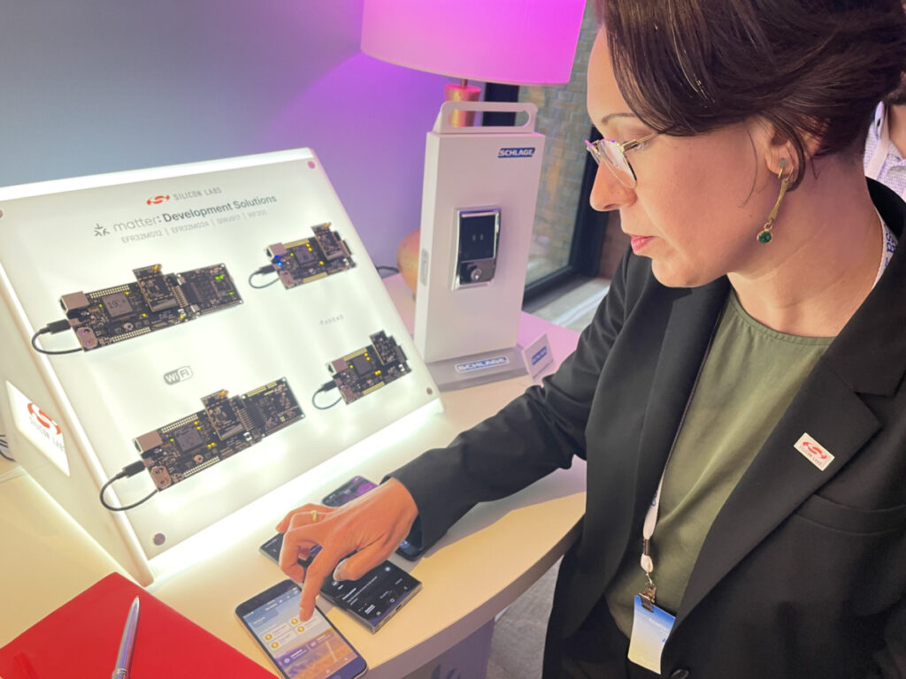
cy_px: 340
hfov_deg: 67.3
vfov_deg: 53.1
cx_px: 453
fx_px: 680
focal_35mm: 26
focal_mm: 5.1
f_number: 1.6
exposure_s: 1/71
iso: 125
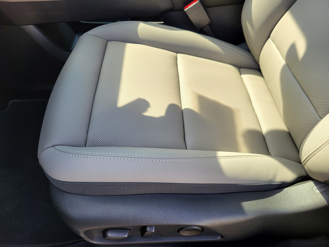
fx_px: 247
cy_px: 124
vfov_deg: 53.1
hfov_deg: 67.3
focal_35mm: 26
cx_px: 164
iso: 40
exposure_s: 1/300
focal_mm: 5.4
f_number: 1.8
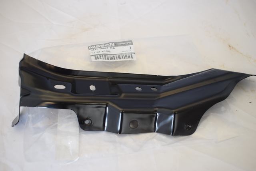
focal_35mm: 44
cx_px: 128
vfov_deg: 30.9
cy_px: 86
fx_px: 309
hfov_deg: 45.0
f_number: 5
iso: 400
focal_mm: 29
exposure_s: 1/100
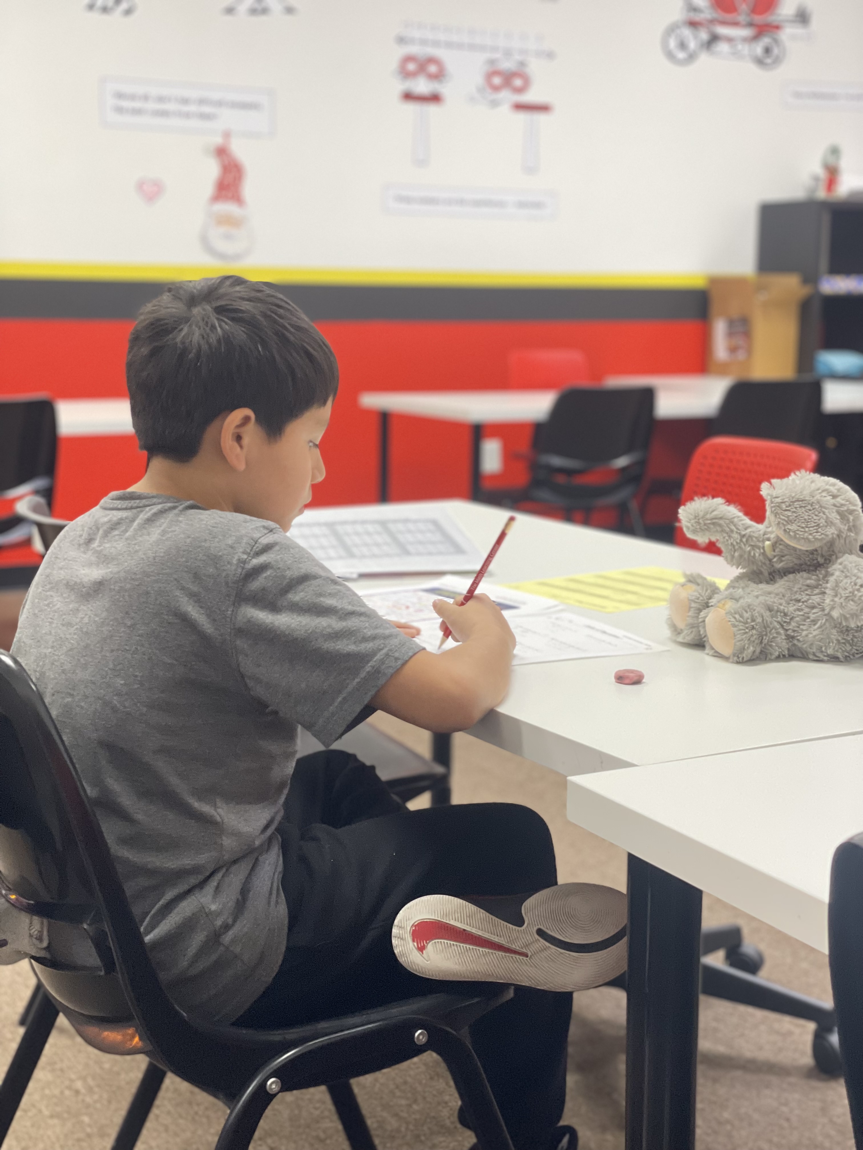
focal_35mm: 52
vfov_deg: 36.8
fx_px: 1729
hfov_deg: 28.0
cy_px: 575
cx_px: 432
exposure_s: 1/62
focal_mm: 6
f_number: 2
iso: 160
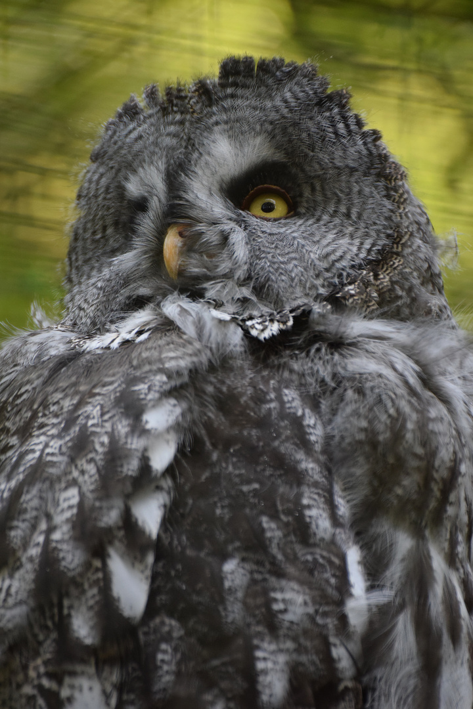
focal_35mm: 345
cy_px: 354
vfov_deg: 6.0
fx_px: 6799
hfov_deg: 4.0
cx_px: 236
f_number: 5.3
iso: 1600
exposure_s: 1/250
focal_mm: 230
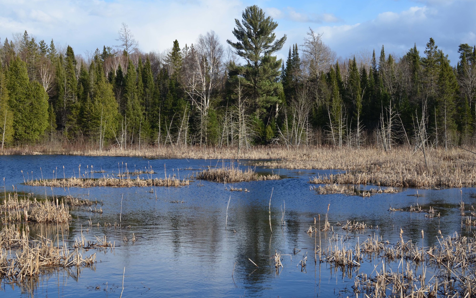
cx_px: 238
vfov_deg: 24.2
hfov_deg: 37.8
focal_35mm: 54
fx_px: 694
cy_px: 152
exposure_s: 1/250
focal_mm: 35
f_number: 8
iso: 160
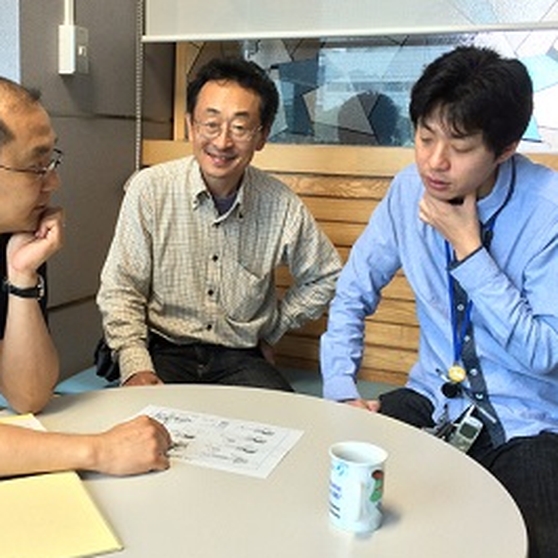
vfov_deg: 36.8
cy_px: 262
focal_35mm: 46
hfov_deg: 36.5
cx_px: 194
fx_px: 839
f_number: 2.2
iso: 100
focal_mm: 4.12
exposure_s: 1/30
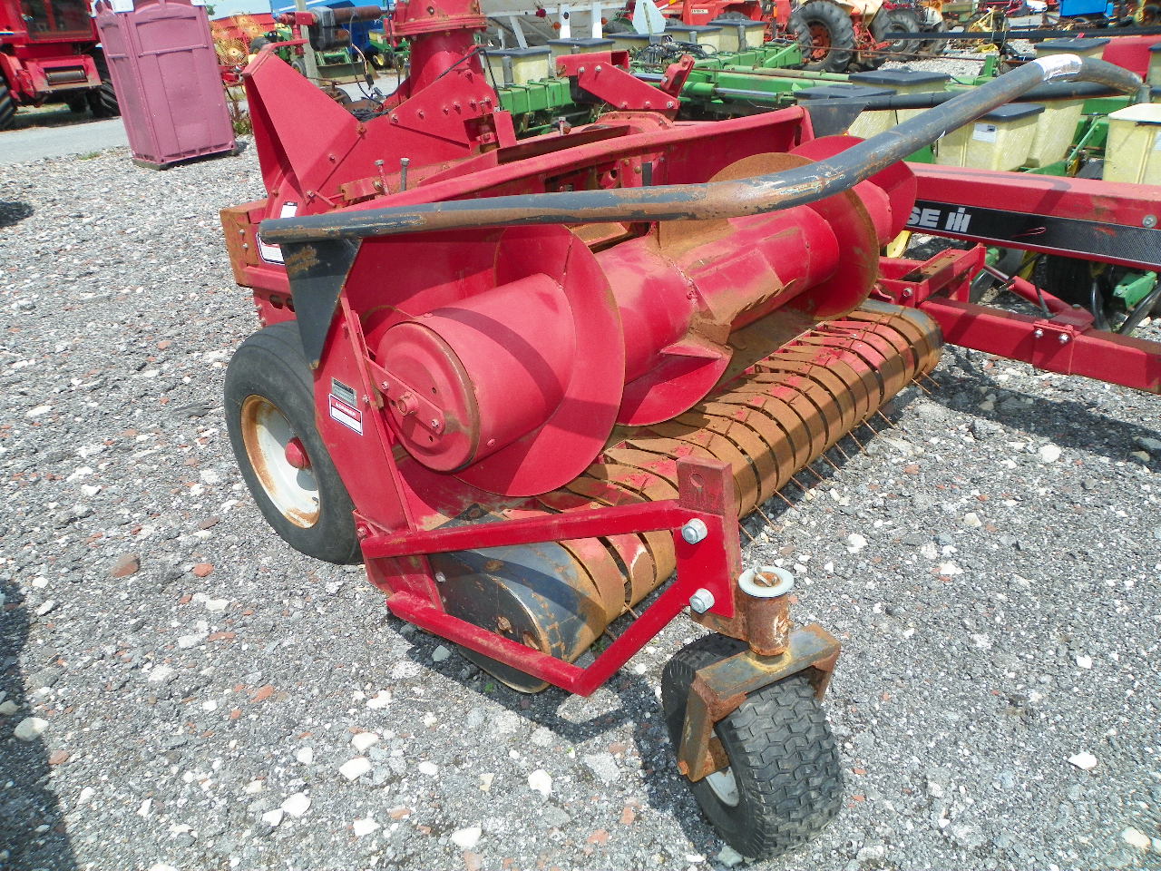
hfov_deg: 67.3
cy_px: 436
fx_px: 872
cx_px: 580
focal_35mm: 26
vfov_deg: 53.1
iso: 64
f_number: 5
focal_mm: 4.6
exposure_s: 1/400
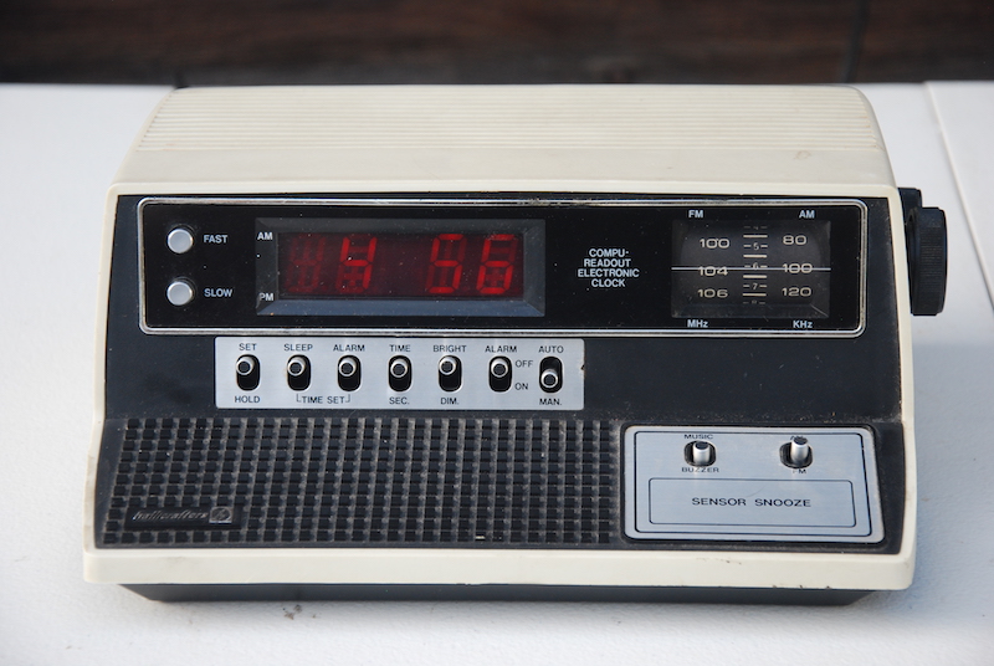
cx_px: 497
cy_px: 333
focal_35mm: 112
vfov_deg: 12.2
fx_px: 3111
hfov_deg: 18.2
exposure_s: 1/125
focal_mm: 75
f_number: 5.6
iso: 320
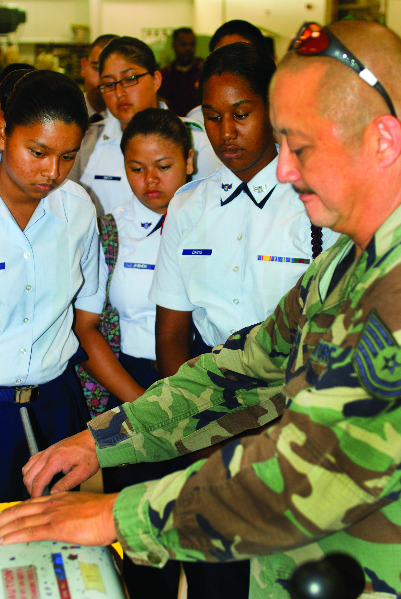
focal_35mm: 52
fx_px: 875
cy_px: 300
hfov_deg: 25.8
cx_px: 200
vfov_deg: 37.8
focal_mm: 35
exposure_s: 1/60
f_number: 3.2
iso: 125
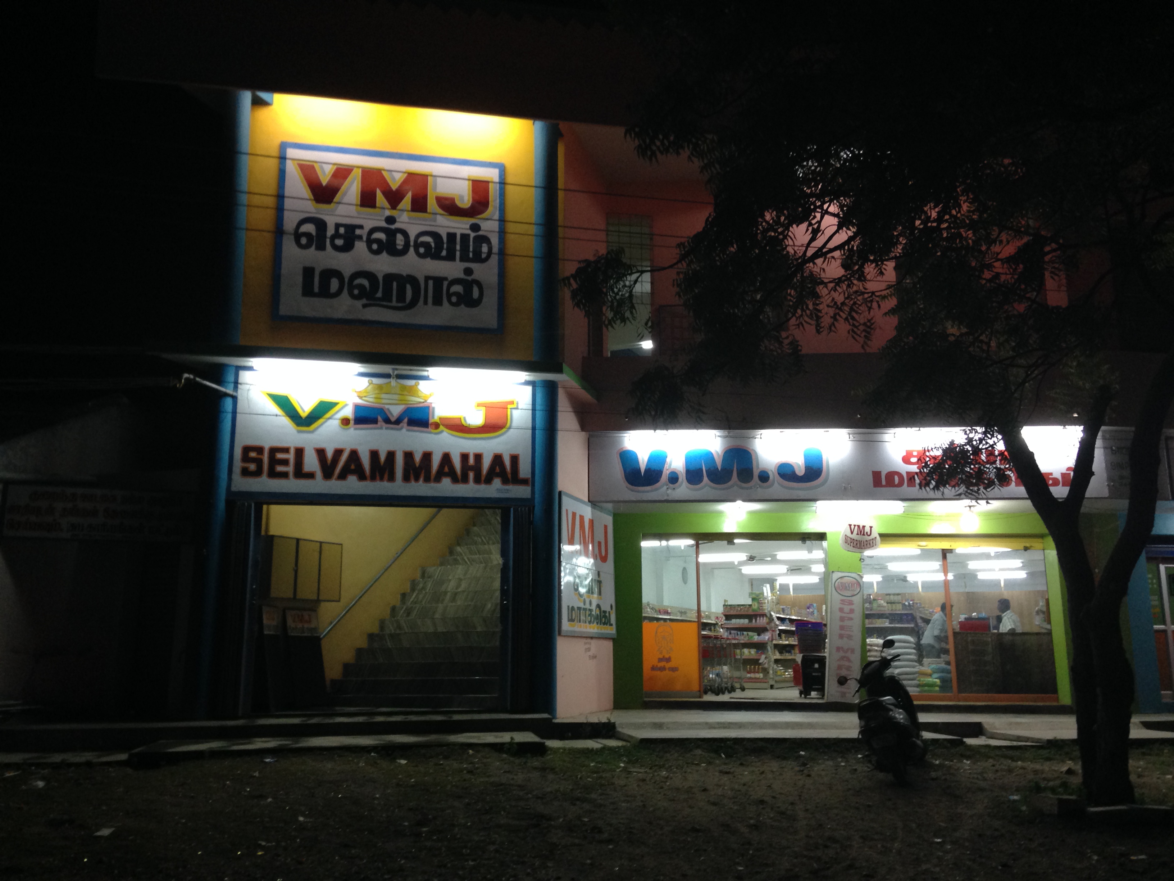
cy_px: 440
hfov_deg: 55.4
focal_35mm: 33
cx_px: 587
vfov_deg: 42.9
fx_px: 1119
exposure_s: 1/20
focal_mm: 4.12
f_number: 2.4
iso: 160
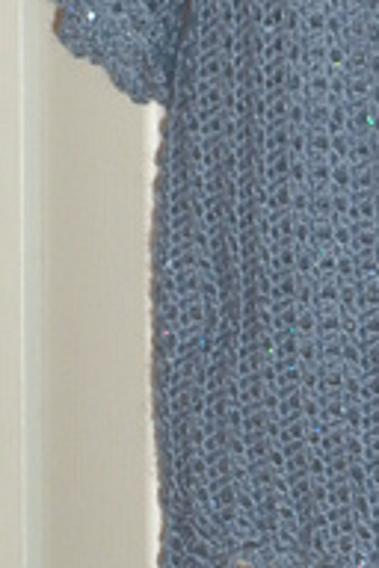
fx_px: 3332
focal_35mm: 211
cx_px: 549
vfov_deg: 9.7
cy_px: -12
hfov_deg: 6.4
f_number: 4.8
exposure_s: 1/125
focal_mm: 14.2
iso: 400
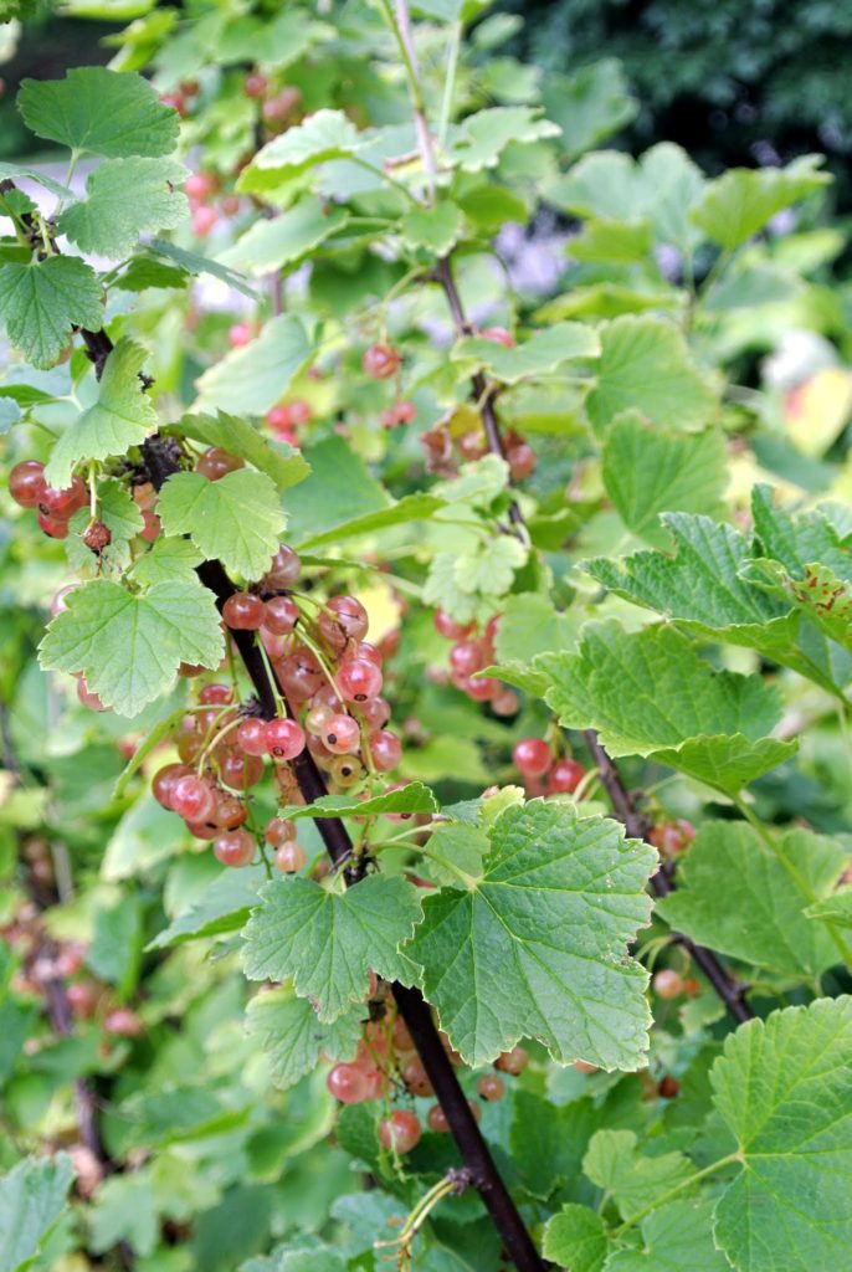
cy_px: 636
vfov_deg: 31.8
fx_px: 2229
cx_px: 426
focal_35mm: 63
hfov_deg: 21.6
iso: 100
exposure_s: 1/125
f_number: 5
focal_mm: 23.6
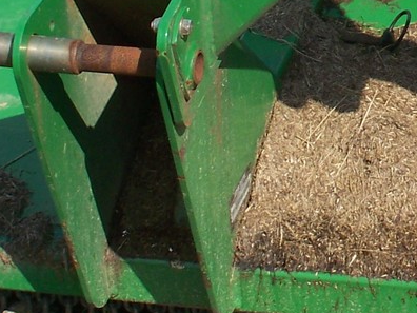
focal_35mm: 186
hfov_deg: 10.4
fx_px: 2241
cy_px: -94
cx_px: 569
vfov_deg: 7.9
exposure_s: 1/400
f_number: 5
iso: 64
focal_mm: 7.54
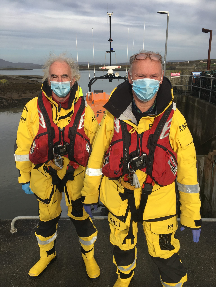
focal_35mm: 29
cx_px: 108
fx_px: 241
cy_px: 144
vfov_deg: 61.7
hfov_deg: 48.2
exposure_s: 1/785
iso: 25
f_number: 2.2
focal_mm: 4.15
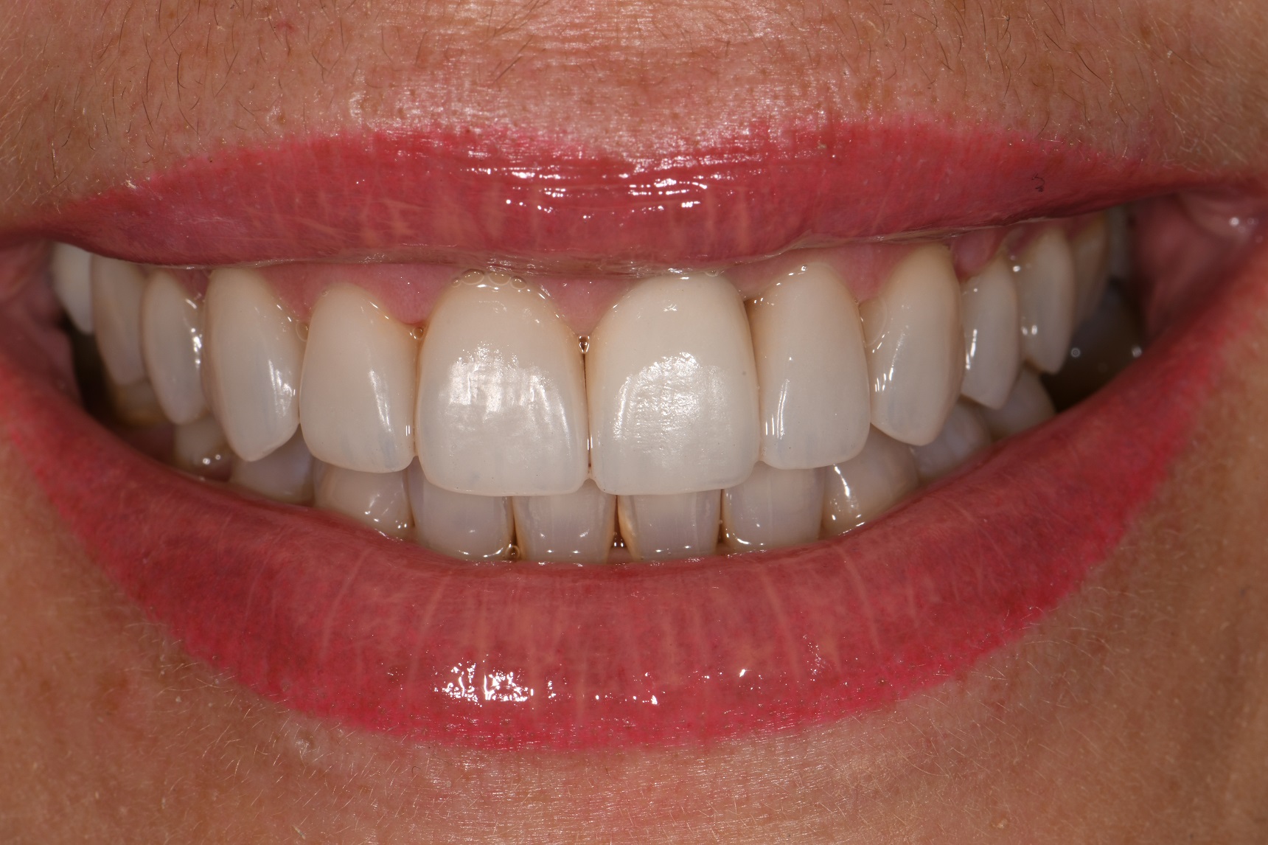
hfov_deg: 16.3
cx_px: 634
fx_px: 4437
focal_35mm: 126
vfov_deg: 10.9
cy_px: 422
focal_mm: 105
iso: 200
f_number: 32
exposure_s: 1/200
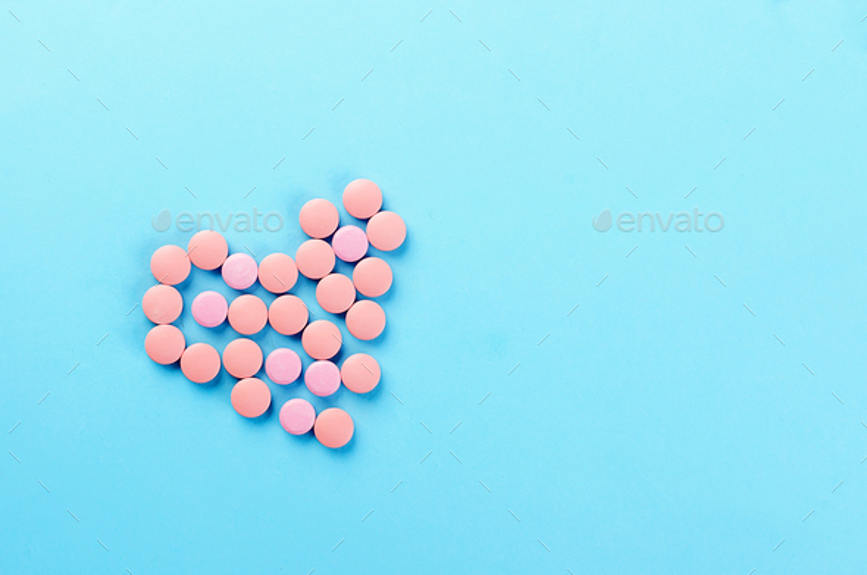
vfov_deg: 18.1
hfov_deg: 27.0
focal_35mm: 75
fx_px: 1803
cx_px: 434
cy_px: 288
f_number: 9
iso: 200
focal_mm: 50
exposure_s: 1/125
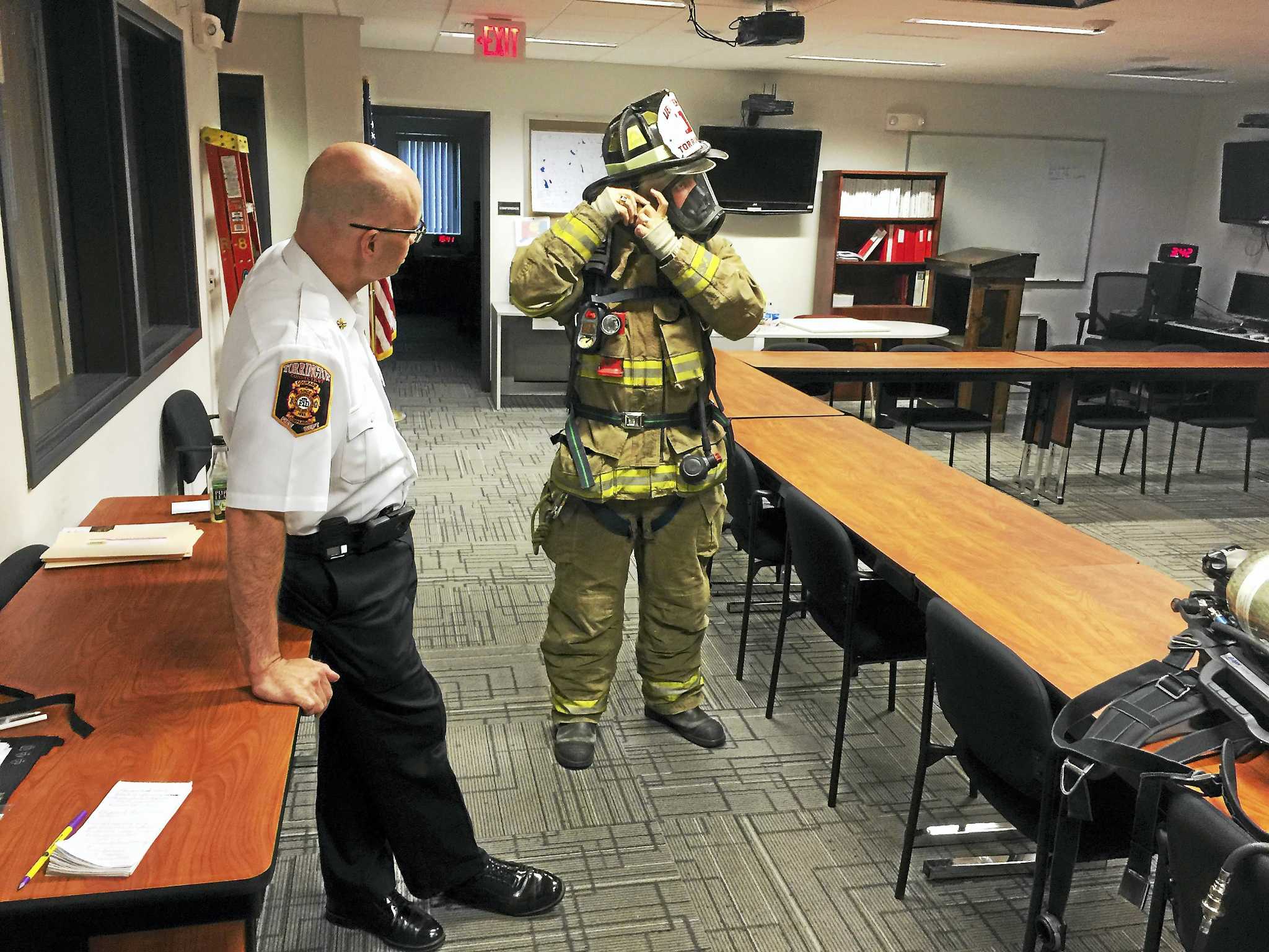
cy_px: 476
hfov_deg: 61.7
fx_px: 1063
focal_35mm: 29
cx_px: 634
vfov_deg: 48.2
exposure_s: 1/15
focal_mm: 4.15
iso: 64
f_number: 2.2
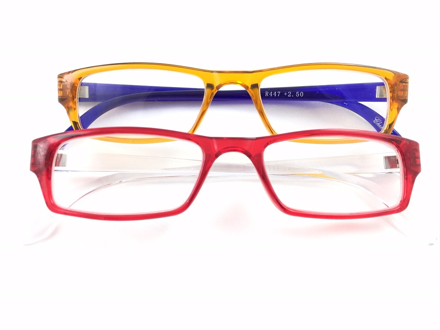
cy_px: 165
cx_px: 220
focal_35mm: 29
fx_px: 369
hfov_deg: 61.7
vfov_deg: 48.2
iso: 32
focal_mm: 4.15
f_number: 2.2
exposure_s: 1/60
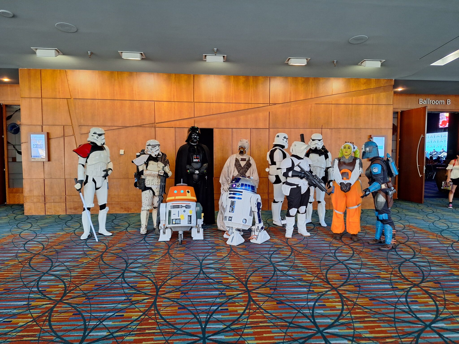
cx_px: 230
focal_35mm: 23
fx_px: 305
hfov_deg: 73.9
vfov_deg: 58.9
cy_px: 172
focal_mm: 5.54
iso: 200
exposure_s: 1/40
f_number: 1.8
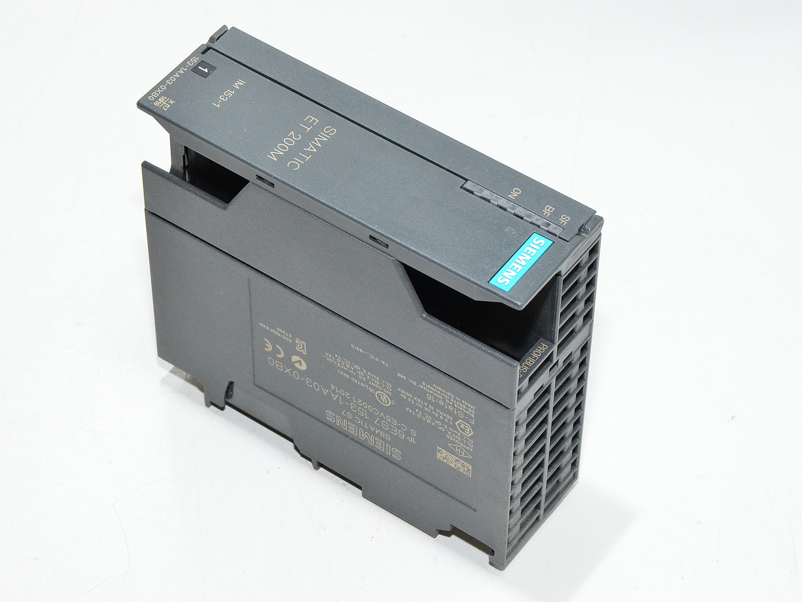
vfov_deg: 11.3
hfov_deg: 15.1
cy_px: 301
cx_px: 358
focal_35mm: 131
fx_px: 3035
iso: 1600
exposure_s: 1/50
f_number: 16
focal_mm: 80
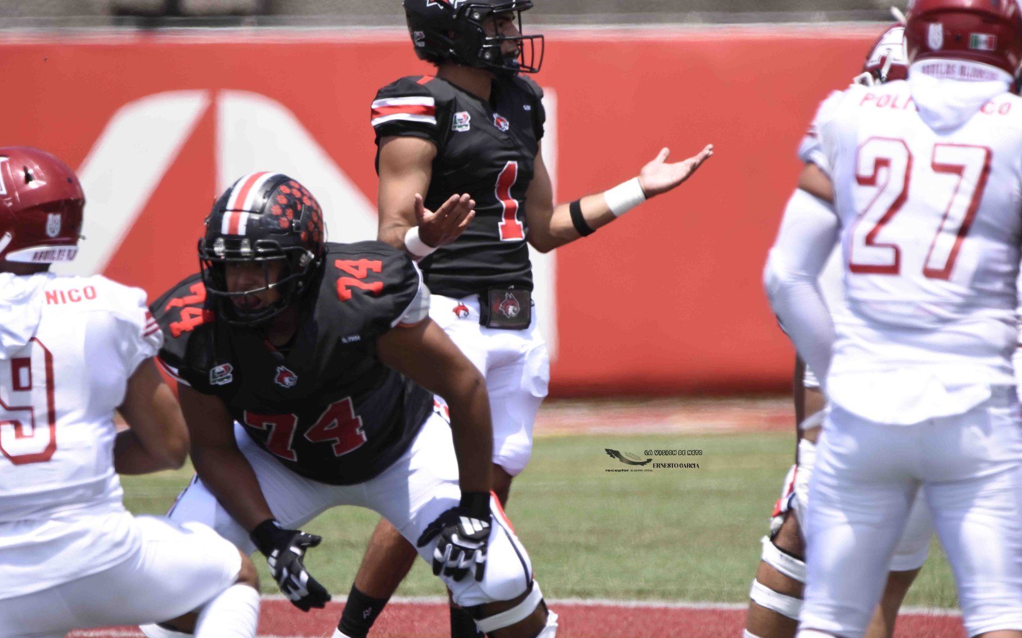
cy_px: 298
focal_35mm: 842
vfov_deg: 1.6
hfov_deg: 2.5
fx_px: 23451
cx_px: 511
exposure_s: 1/1600
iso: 500
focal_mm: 550
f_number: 6.3
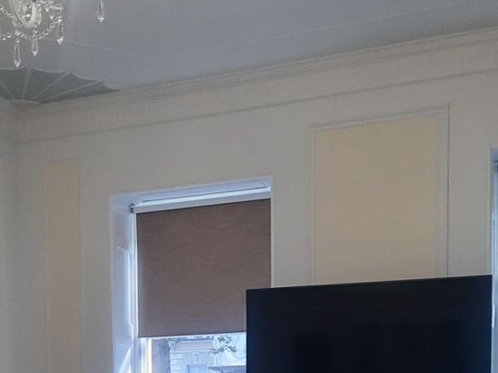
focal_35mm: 63
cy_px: 452
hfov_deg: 30.4
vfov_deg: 21.6
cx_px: 156
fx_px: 906
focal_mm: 4.6
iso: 160
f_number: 2
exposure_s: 1/50
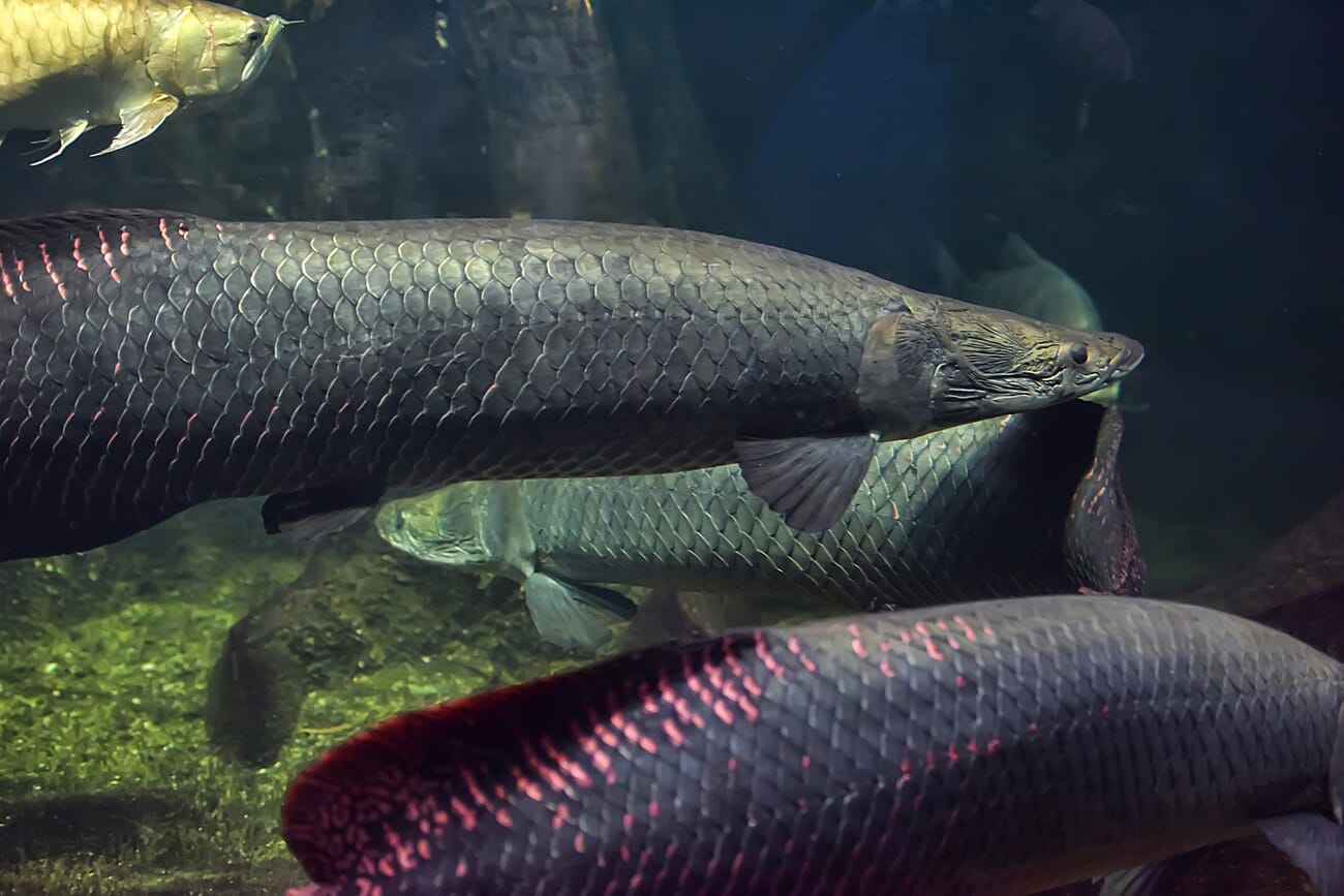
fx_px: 2613
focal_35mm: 70
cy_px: 448
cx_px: 672
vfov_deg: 19.5
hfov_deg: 28.8
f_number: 2.8
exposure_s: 1/200
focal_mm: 70
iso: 1600
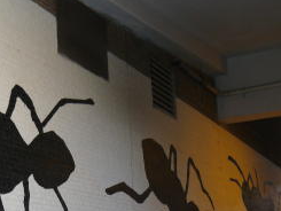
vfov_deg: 21.9
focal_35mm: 66
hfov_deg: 29.0
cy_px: 178
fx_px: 536
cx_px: 72
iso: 125
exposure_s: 1/30
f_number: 2.8
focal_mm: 6
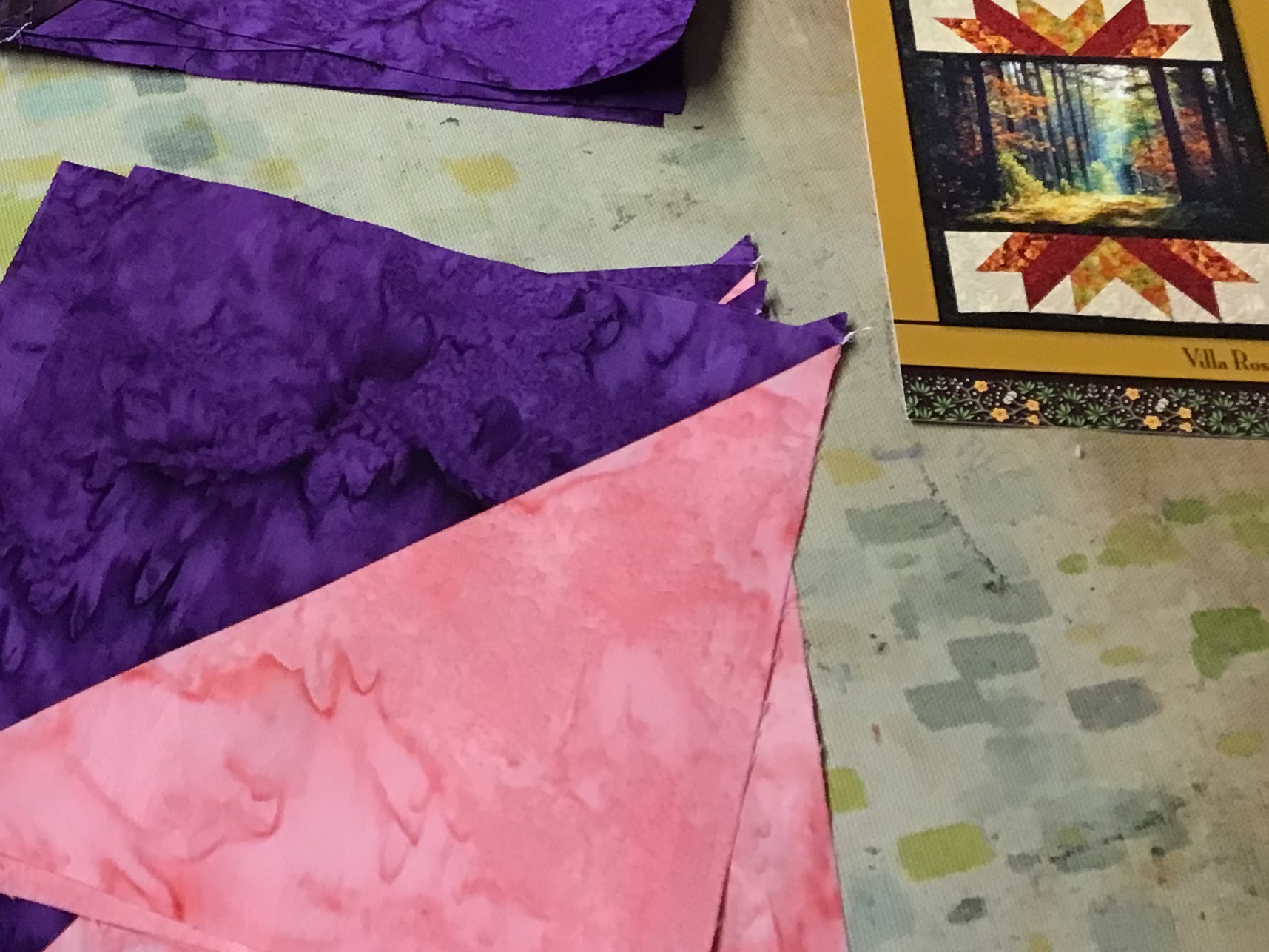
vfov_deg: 24.3
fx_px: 2163
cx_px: 157
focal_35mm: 59
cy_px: 147
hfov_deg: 31.4
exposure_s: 1/30
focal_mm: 3.3
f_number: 2.4
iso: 40
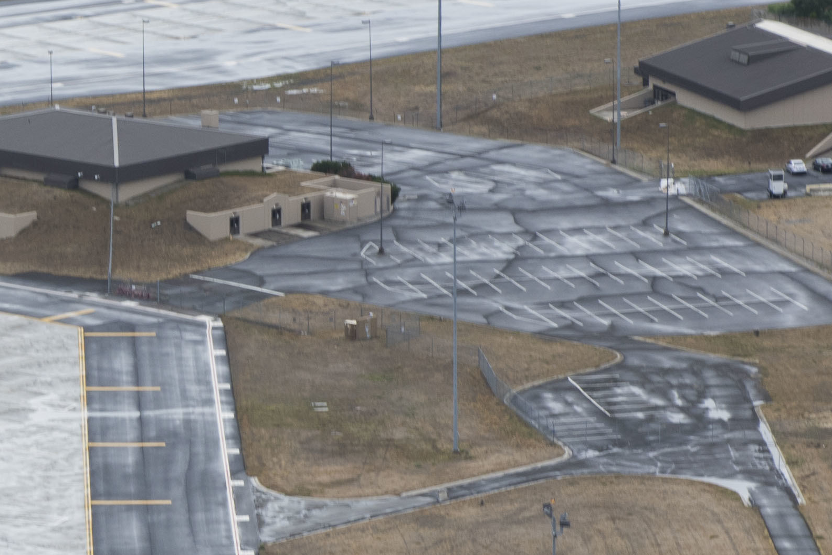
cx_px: -467
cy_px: 553
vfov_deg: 4.2
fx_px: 7513
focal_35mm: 325
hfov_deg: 6.3
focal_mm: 70
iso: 200
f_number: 9
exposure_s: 1/200
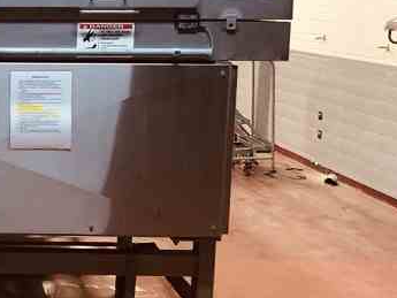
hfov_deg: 23.5
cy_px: 138
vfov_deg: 19.1
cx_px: -55
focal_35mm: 77
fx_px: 883
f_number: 1.8
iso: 40
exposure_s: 1/17
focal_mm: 3.99
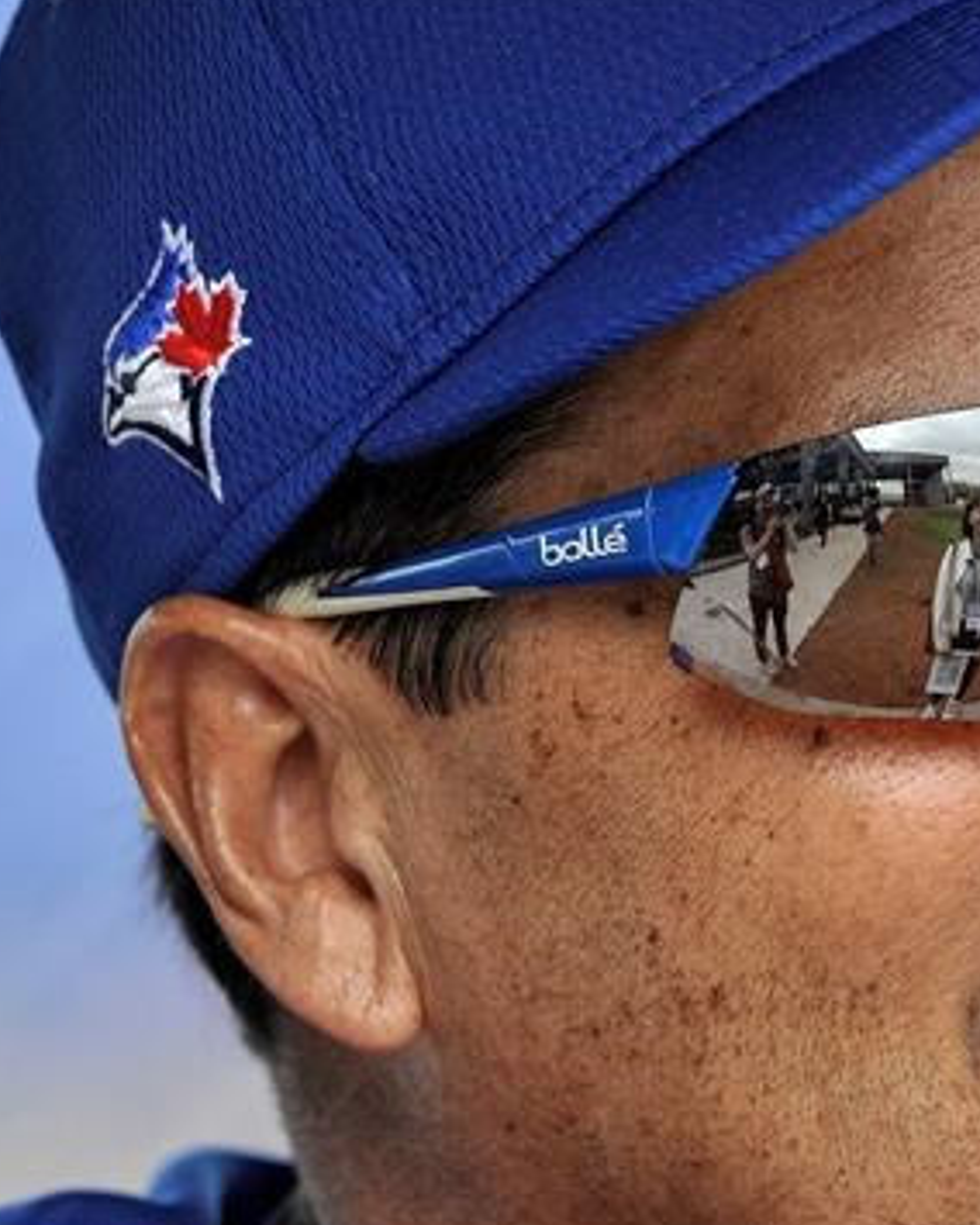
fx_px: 39228
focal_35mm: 1082
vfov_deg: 1.8
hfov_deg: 1.4
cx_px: 1215
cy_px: 602
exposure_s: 1/1250
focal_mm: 400
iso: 640
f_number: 4.5
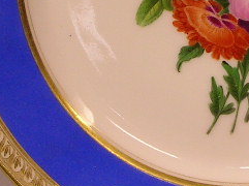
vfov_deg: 9.9
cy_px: 9
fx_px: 1070
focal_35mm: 149
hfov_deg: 13.2
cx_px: 215
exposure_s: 1/25.8
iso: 50
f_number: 3
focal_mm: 5.8
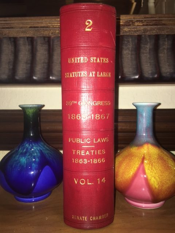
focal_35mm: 29
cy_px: 116
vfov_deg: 61.7
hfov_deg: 48.2
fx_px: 195
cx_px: 88
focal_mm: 4.15
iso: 25
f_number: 2.2
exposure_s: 1/24
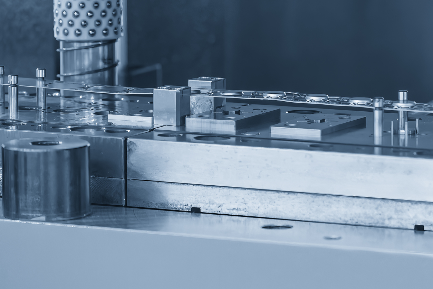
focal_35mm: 188
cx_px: 216
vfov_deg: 7.3
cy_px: 144
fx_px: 2255
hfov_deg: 11.0
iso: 1600
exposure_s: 1/60
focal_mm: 125
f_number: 5.3
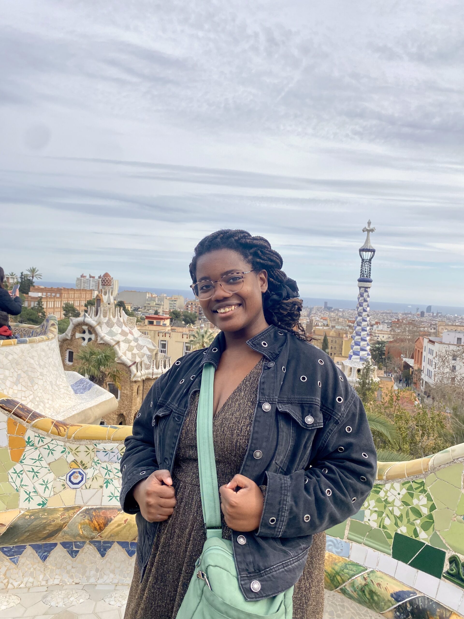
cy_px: 310
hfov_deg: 53.1
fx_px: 465
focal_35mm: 26
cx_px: 232
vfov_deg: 67.3
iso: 32
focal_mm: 4.25
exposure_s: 1/1838
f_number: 1.8
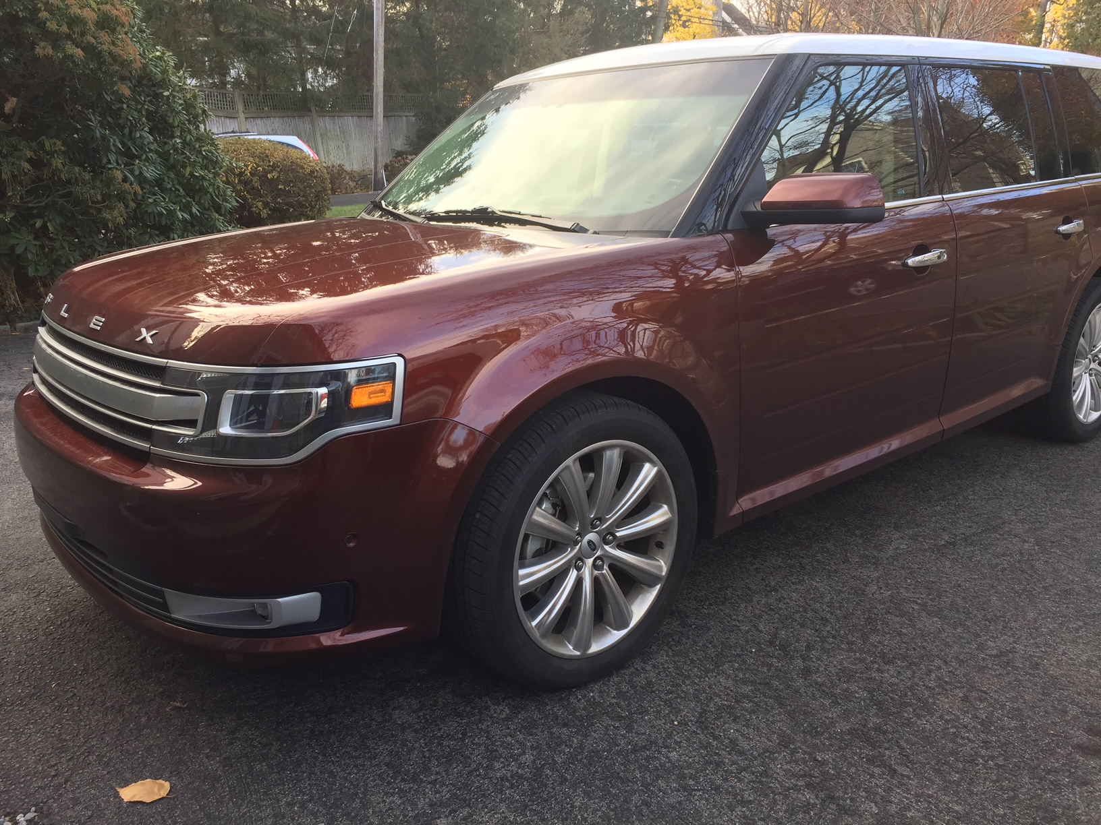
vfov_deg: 48.2
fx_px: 922
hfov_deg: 61.7
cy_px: 412
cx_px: 550
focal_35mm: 29
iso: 40
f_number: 2.2
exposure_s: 1/120
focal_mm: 4.15
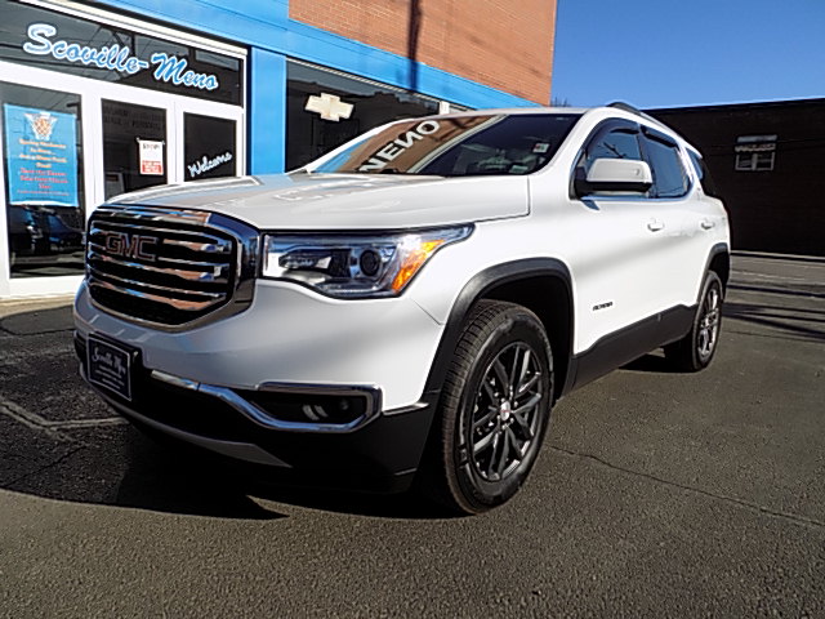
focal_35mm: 24
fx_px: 572
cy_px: 310
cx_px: 412
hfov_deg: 71.6
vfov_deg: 56.8
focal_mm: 4.3
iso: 80
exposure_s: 1/1000
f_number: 3.1
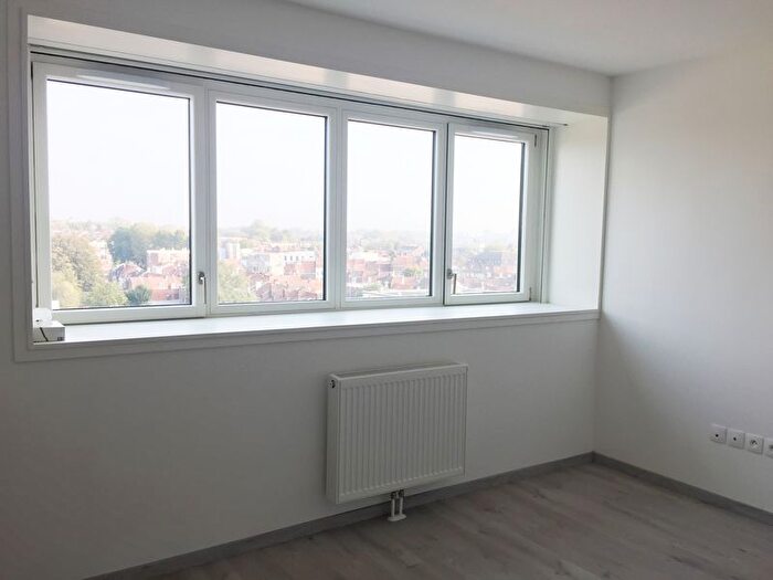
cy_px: 290
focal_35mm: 29
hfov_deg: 61.7
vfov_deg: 48.2
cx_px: 386
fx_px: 648
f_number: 2.2
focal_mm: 4.15
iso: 32
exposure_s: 1/144
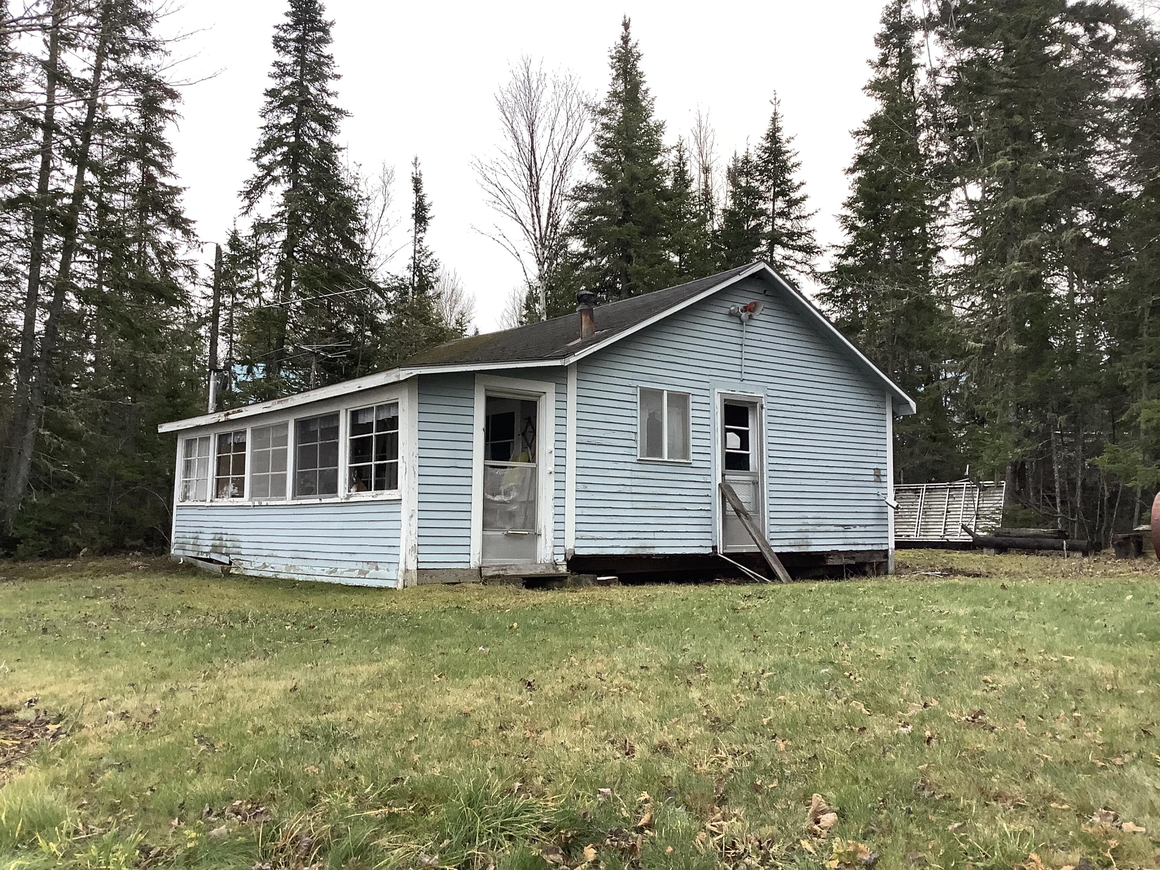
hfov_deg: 58.4
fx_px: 1039
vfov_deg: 45.4
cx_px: 580
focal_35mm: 31
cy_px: 435
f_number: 2.4
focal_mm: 3.3
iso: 80
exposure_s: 1/120
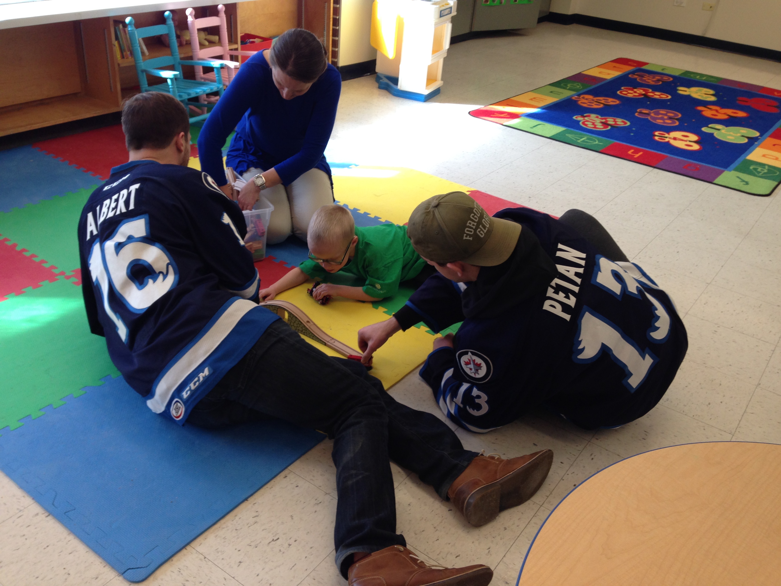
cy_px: 293
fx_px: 745
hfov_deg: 55.4
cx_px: 390
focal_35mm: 33
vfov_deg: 42.9
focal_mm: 4.12
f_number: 2.4
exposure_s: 1/60
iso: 50
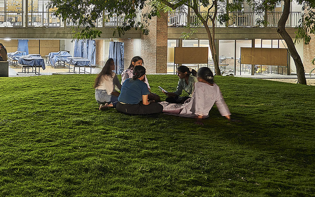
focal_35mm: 36
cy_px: 30
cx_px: -6
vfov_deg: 33.9
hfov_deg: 45.0
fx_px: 309
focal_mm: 16
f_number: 7.1
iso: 100
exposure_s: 1.3
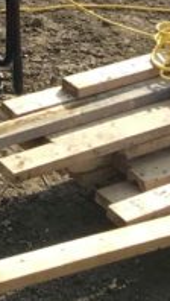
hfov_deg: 7.2
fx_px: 1301
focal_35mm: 163
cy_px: -441
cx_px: -194
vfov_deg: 11.0
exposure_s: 1/668
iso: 25
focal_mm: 4.15
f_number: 2.2
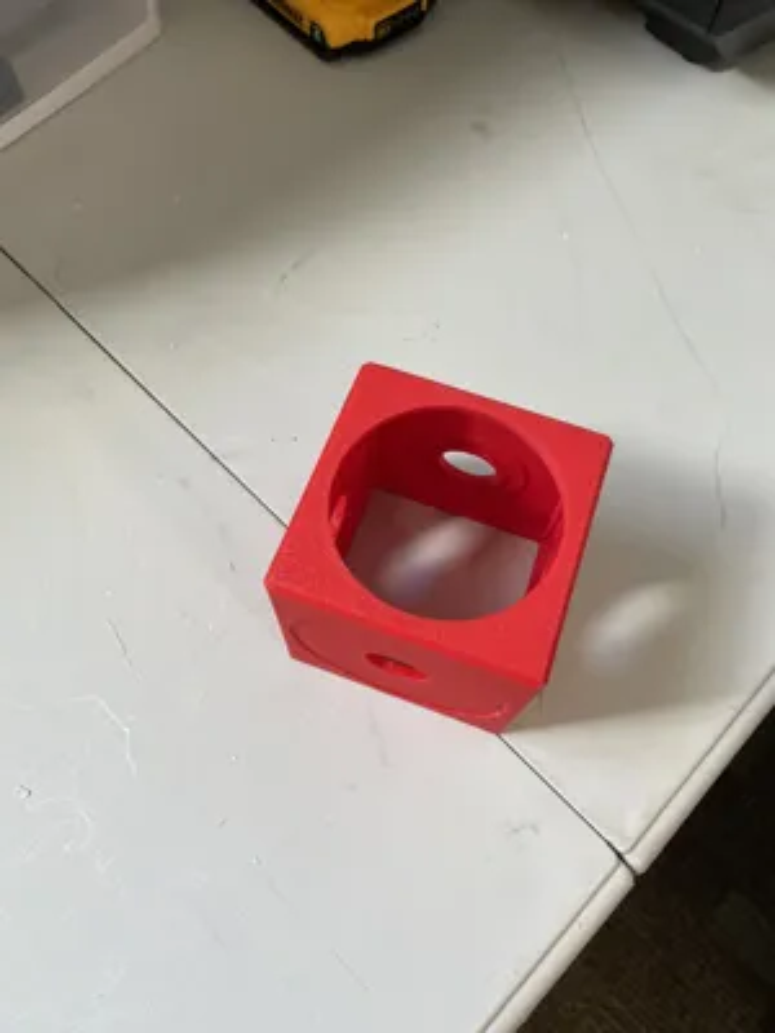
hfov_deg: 53.1
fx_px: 776
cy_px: 516
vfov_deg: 67.3
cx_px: 388
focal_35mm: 26
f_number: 1.6
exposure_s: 1/60
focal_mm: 4.2
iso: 80
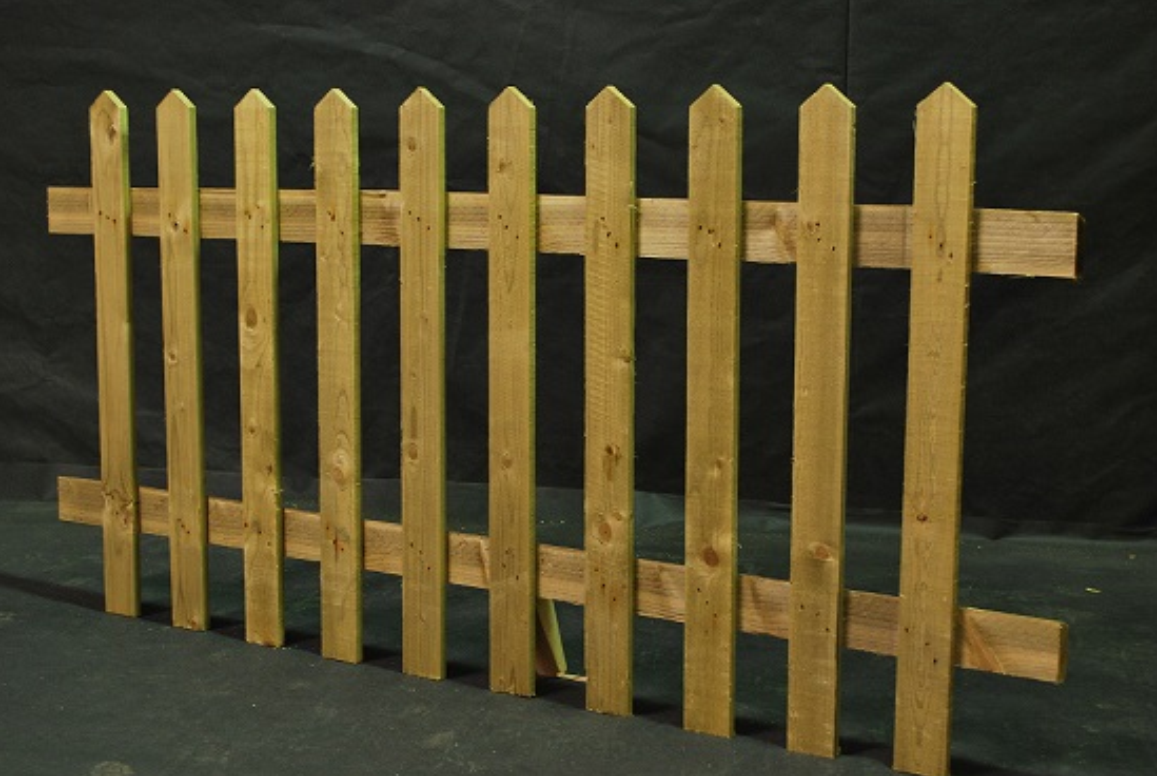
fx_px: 1788
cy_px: 395
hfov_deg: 35.9
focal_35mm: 56
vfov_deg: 24.5
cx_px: 568
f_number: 5.3
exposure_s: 1/3
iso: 400
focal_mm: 35
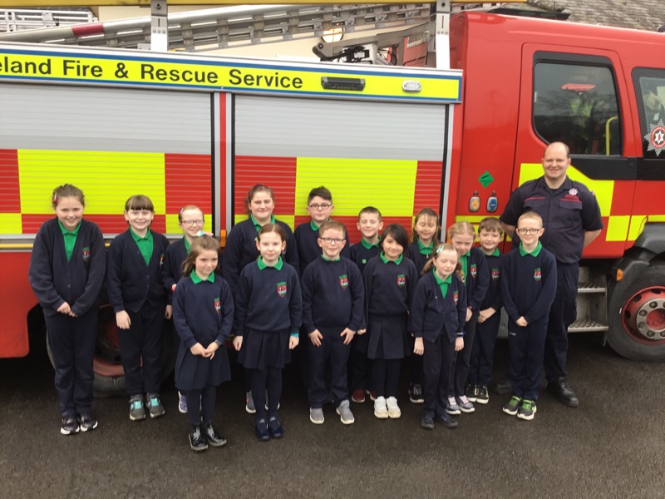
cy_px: 250
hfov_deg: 58.4
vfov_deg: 45.4
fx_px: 596
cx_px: 332
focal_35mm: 31
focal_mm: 3.3
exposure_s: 1/50
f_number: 2.4
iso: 32
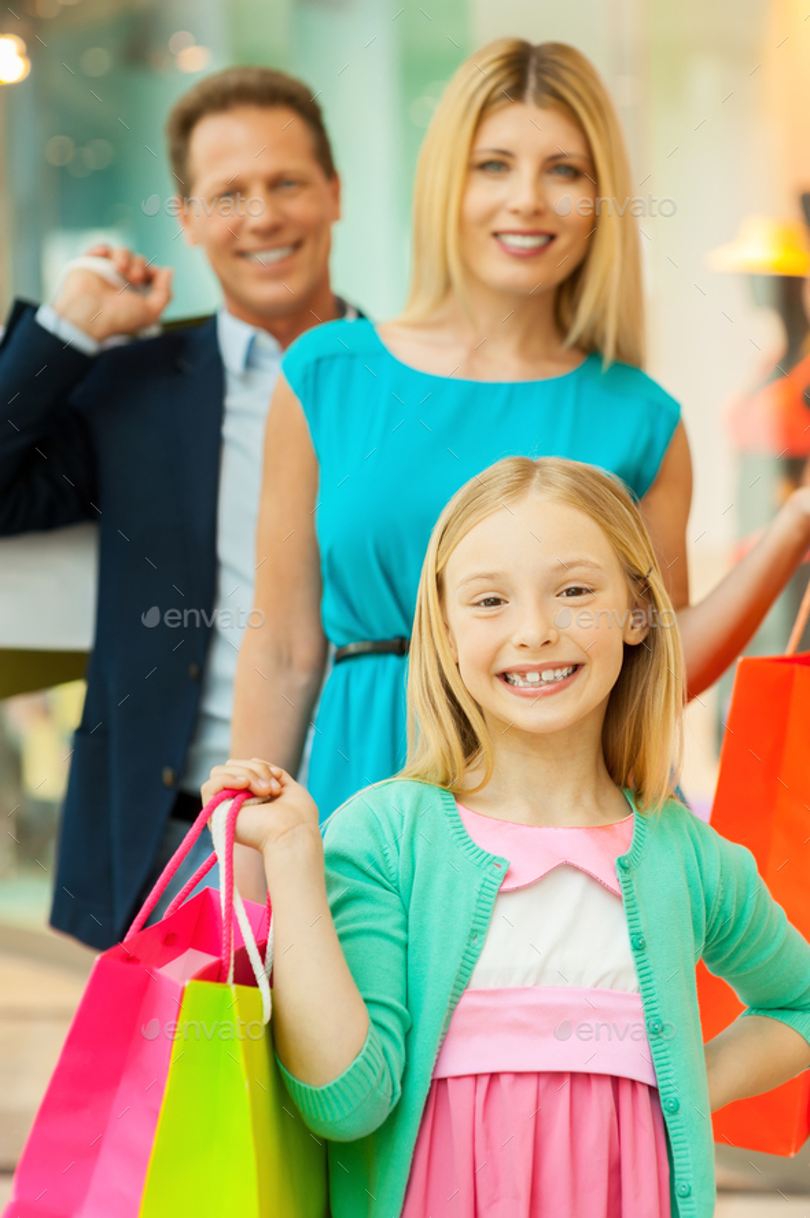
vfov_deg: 23.9
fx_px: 2873
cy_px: 609
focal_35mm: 85
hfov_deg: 16.0
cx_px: 405
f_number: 3.2
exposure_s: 1/160
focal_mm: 85
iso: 320
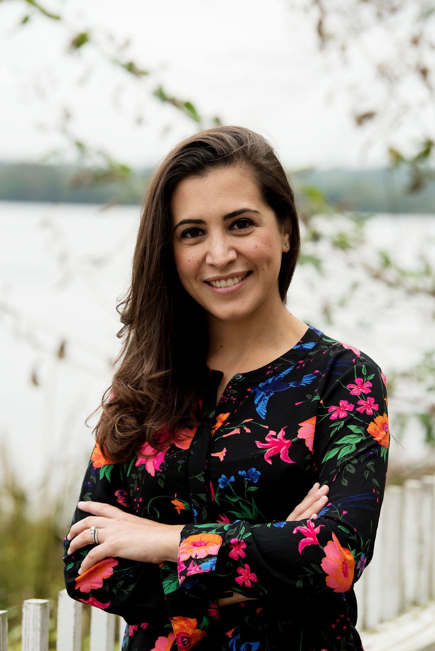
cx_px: 218
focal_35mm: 122
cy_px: 326
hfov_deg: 11.2
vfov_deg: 16.8
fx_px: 2209
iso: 2000
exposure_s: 1/1000
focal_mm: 122
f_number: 5
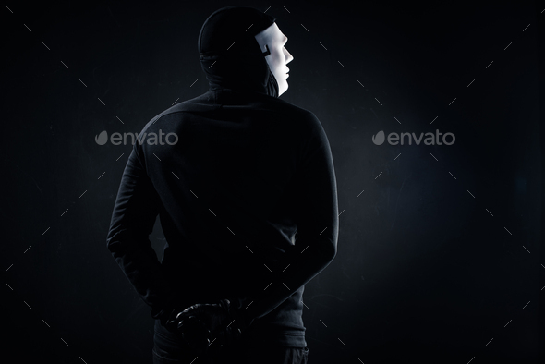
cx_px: 272
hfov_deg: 39.6
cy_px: 182
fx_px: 757
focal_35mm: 50
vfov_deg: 27.0
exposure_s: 1/200
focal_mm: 50
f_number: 11
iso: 100
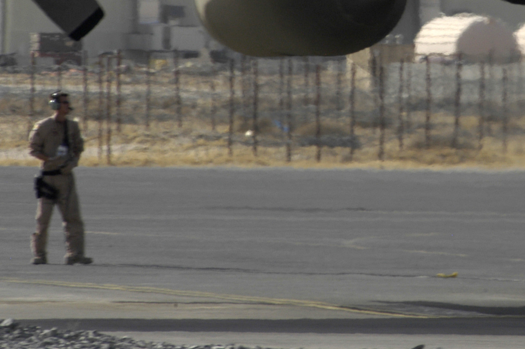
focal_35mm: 705
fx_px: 10271
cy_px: 10
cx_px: 419
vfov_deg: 1.9
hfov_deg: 2.9
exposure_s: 1/160
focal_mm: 220
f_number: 14
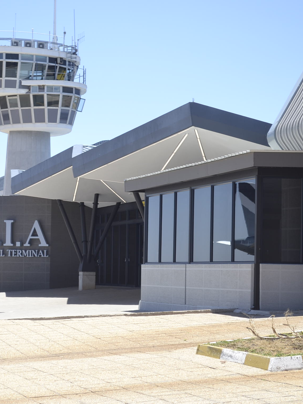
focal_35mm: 120
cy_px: 203
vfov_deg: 16.4
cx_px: 87
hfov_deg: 12.4
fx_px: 1397
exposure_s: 1/200
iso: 100
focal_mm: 55
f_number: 7.1
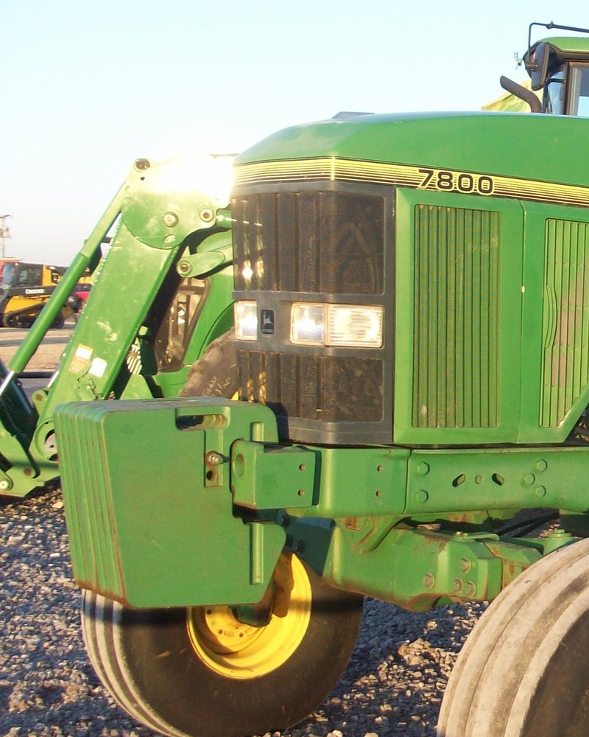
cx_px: 752
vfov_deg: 27.9
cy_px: 335
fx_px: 1482
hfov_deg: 20.6
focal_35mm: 68
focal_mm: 5.7
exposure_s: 1/160
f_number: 2.8
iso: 64
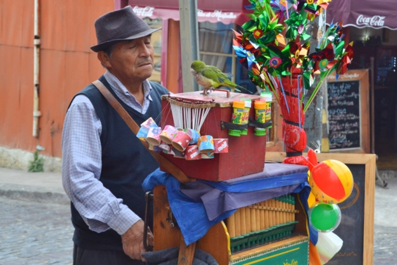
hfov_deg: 20.1
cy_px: 122
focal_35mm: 102
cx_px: 219
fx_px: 1121
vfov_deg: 13.5
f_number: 5.6
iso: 800
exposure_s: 1/500
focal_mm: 55
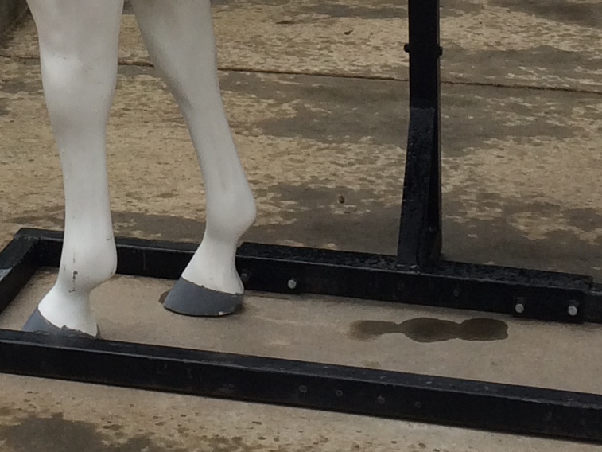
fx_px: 2174
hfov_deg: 15.6
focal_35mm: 125
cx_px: 57
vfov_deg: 11.0
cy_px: -378
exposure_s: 1/148
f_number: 2.2
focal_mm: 4.15
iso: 32
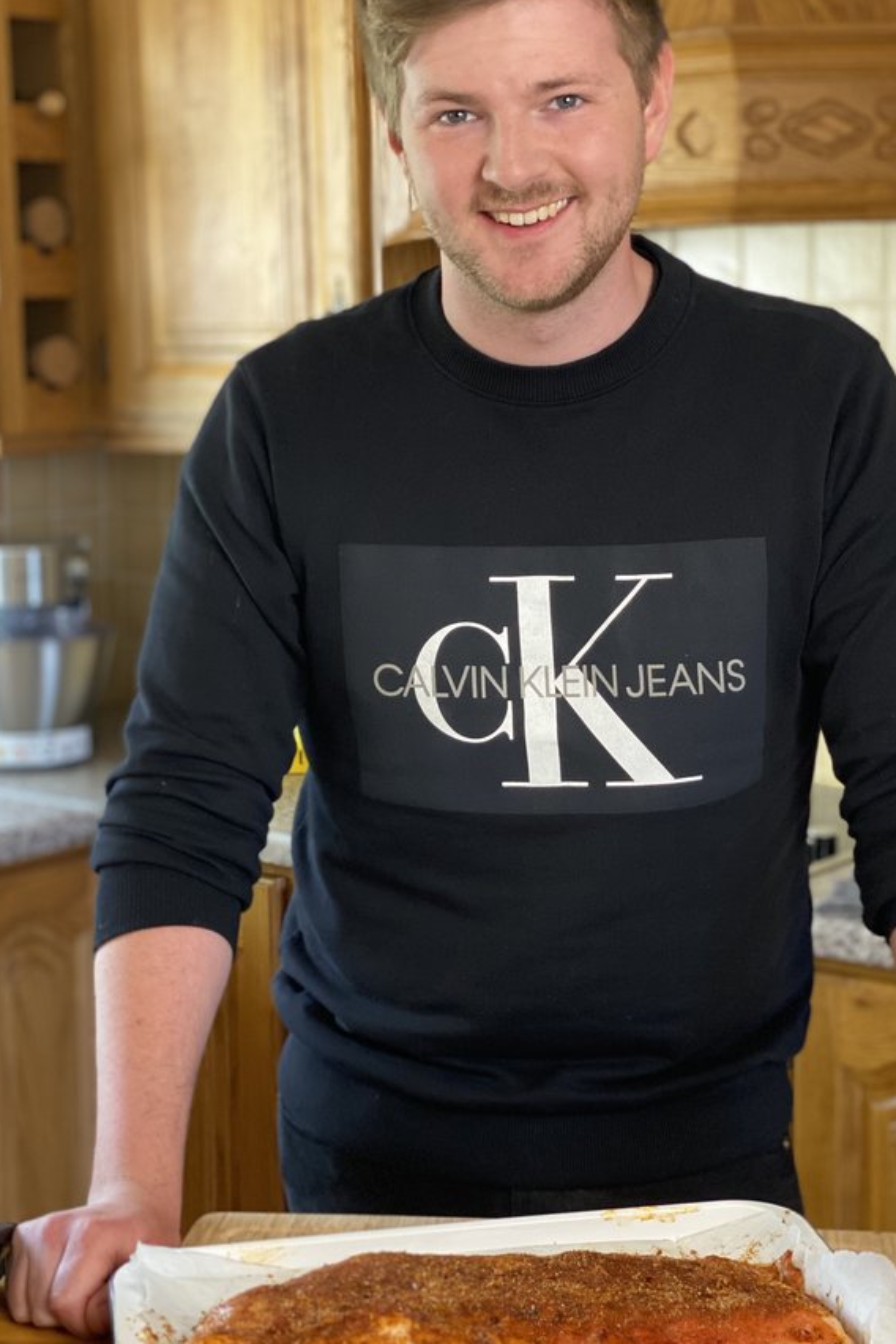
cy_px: 642
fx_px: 2426
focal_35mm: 65
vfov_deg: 31.0
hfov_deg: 20.9
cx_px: 521
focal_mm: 6
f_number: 2
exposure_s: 1/100
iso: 125
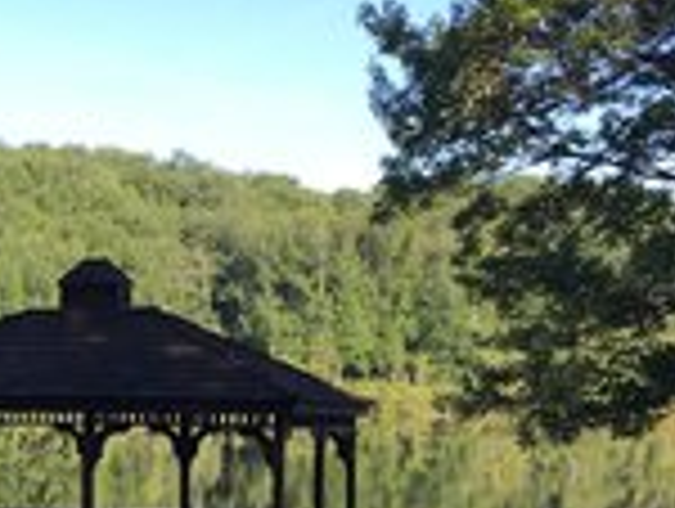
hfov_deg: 18.5
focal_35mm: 103
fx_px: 2012
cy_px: 580
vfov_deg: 14.0
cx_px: -25
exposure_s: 1/478
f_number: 2.2
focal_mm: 4.15
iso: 25
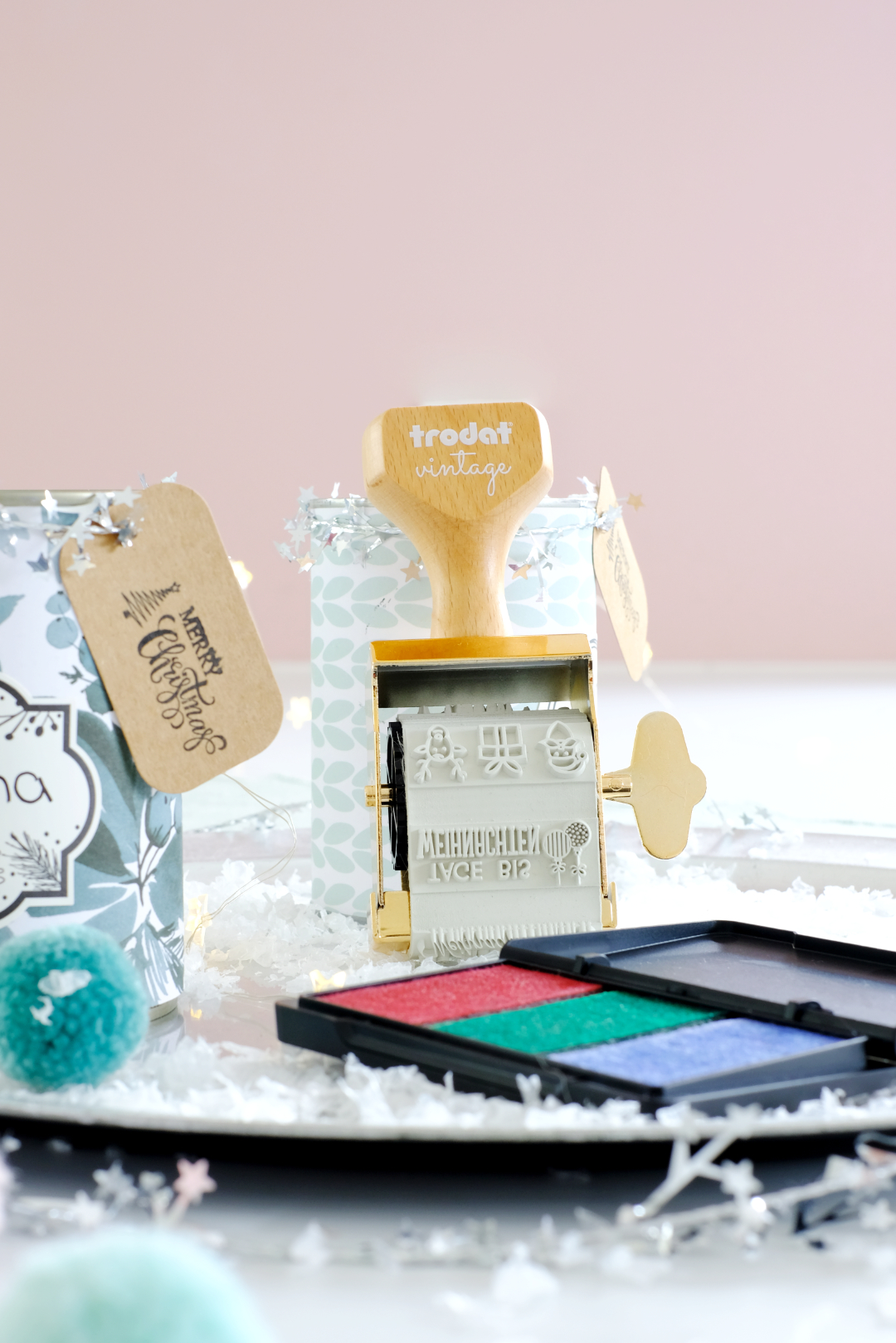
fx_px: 1979
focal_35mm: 53
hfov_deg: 25.5
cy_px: 672
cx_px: 448
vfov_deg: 37.5
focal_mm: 35
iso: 320
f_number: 8
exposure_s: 1/2
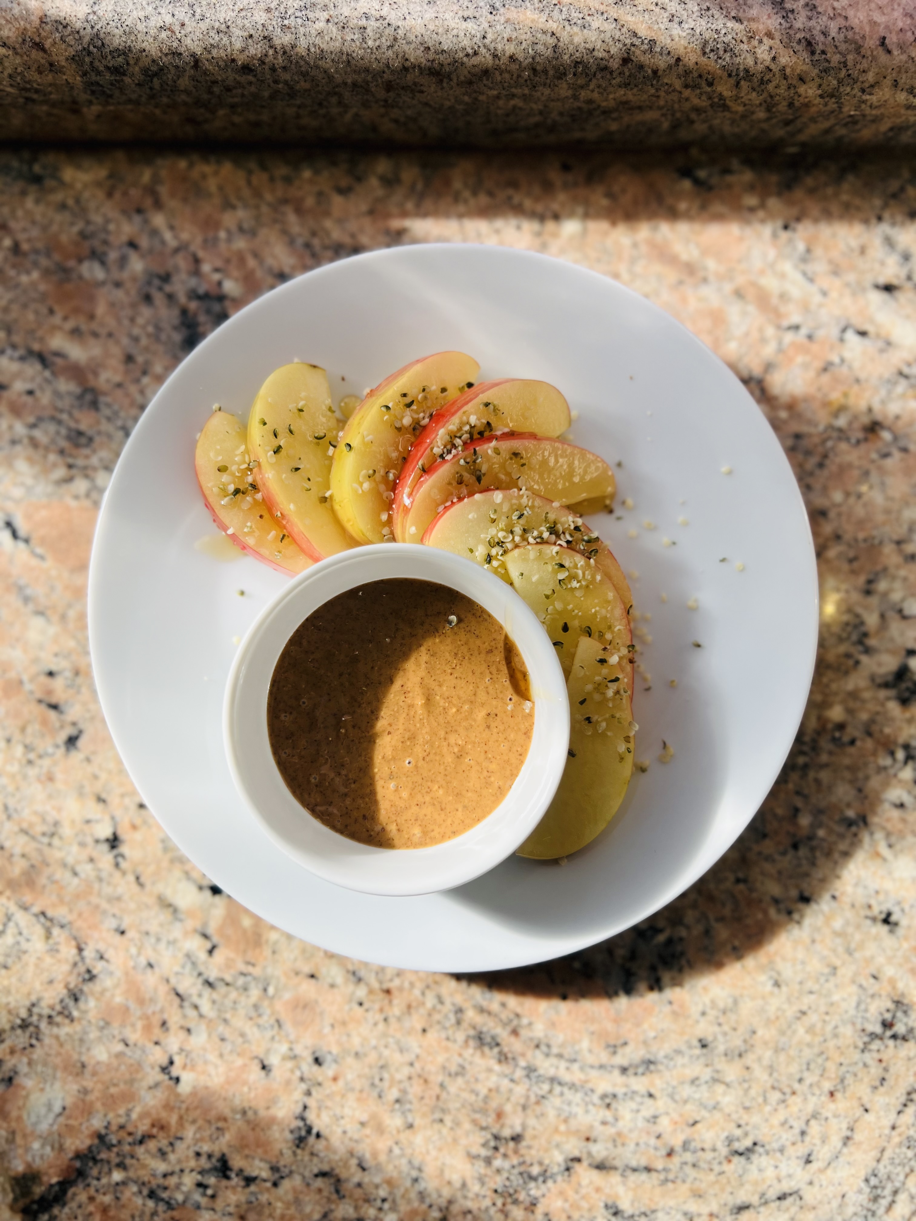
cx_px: 458
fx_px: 917
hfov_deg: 53.1
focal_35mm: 26
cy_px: 610
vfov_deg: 67.3
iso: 50
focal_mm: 5.7
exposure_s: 1/949
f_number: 1.5
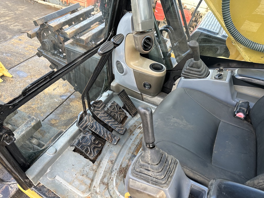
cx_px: 132
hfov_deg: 71.6
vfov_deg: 56.8
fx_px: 183
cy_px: 99
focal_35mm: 24
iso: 80
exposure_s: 1/121
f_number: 1.78
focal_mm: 6.86
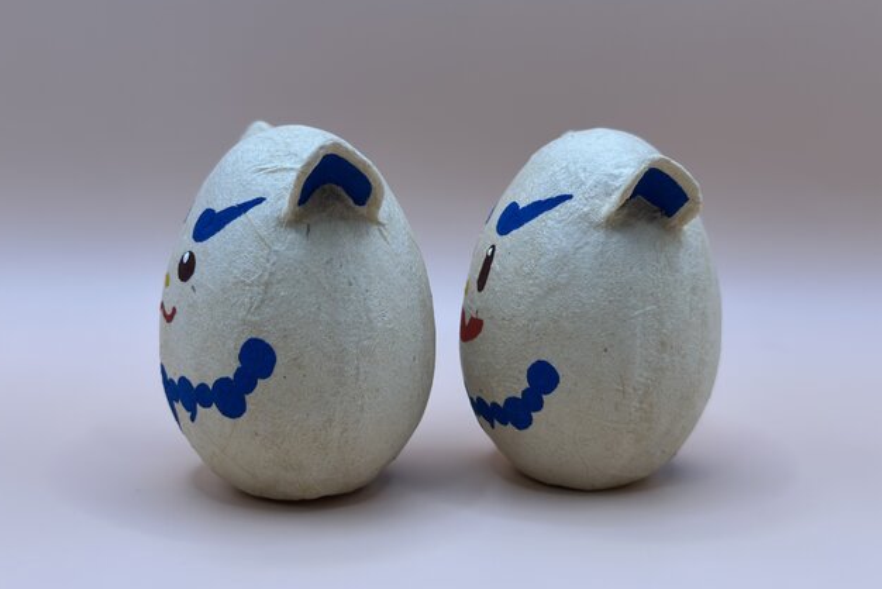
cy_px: 320
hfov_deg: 38.9
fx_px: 1250
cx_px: 434
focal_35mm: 51
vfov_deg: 26.5
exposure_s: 1/323
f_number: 1.78
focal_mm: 6.86
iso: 80
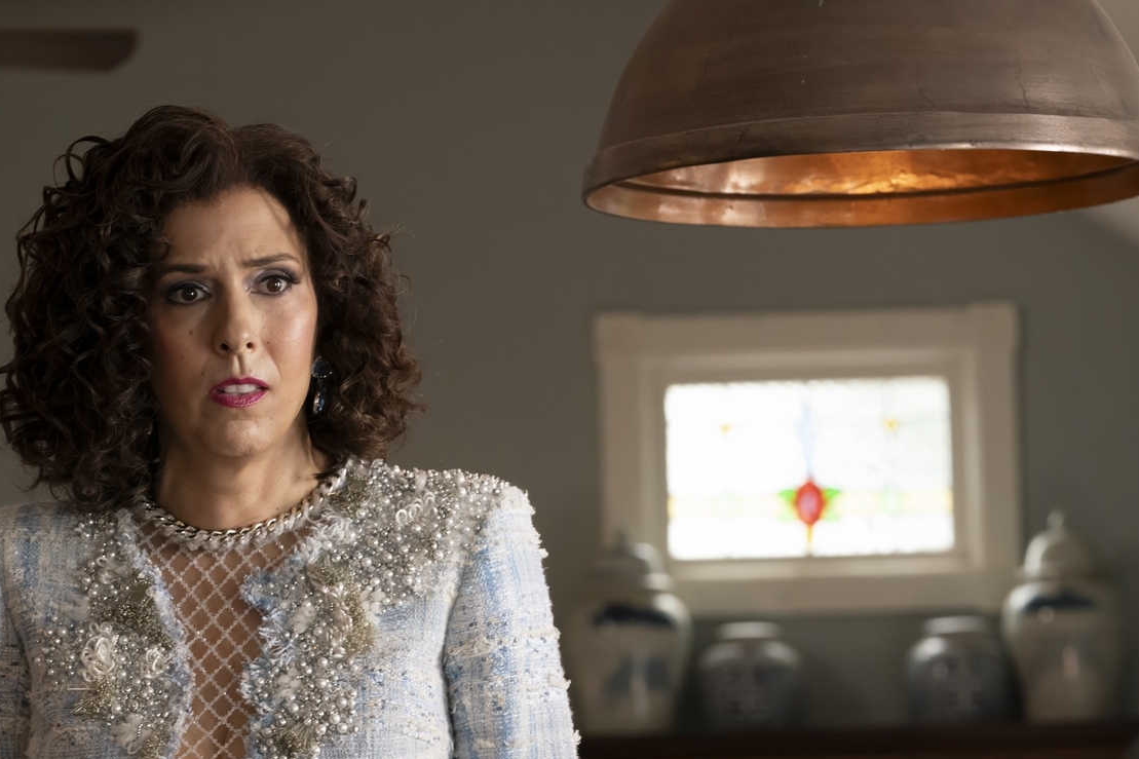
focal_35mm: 206
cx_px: 637
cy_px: 600
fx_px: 6516
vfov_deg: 6.7
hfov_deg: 10.0
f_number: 6.3
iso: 4000
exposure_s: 1/320
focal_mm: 119
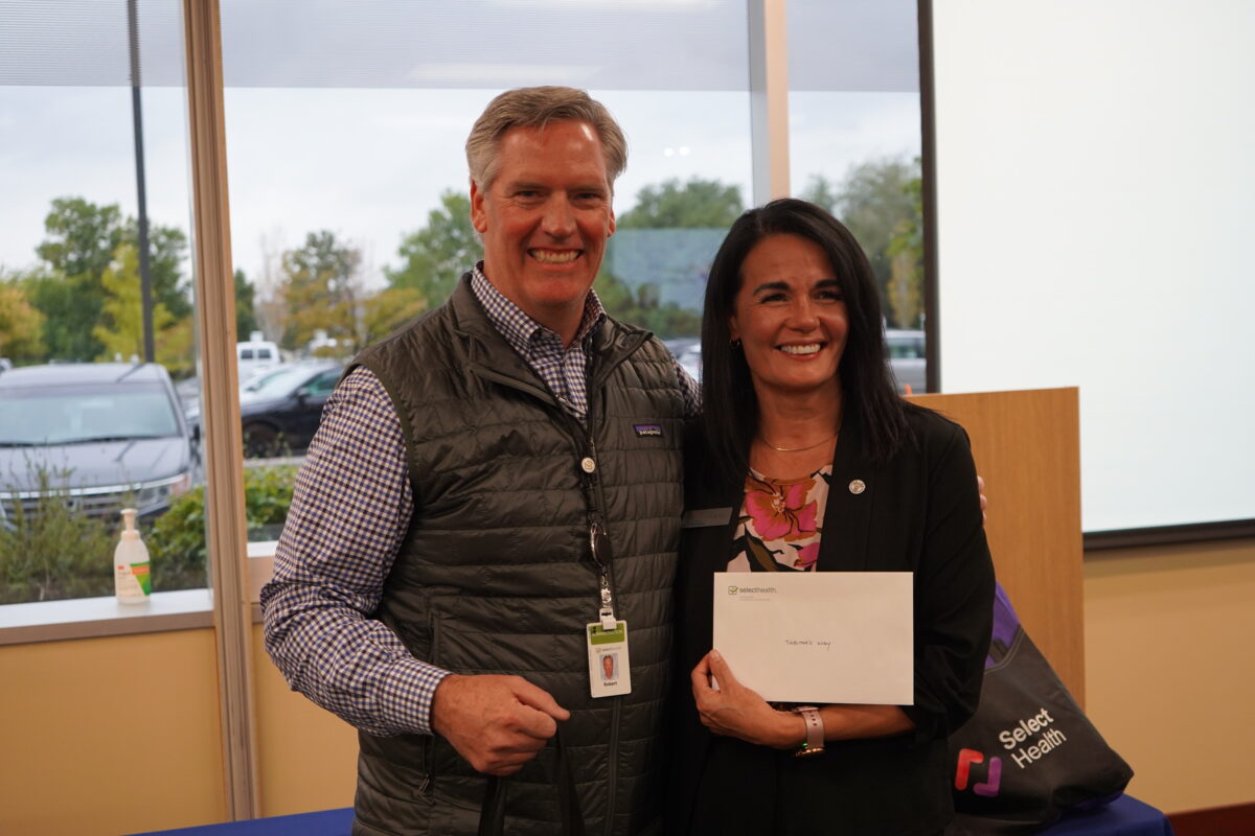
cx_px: 628
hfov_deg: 45.4
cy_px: 418
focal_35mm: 43
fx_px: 1499
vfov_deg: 31.2
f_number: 4.5
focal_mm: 43
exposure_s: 1/160
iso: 1600
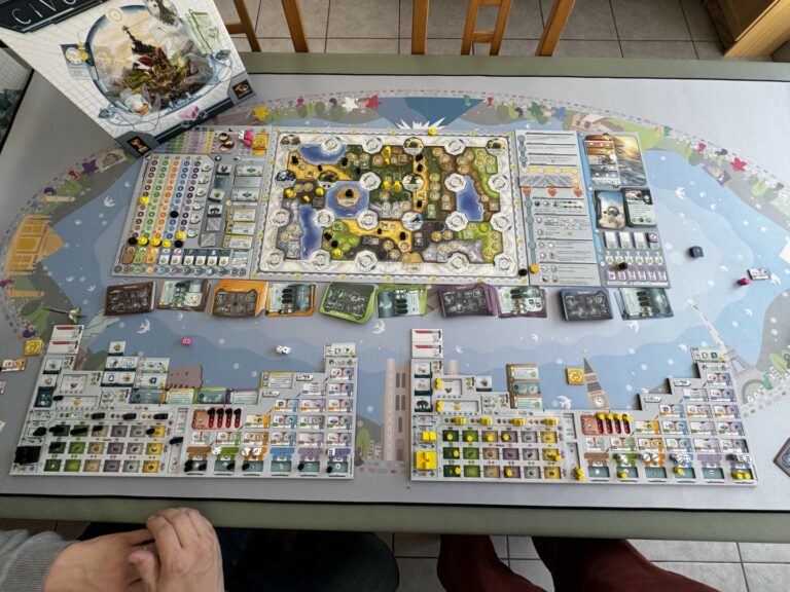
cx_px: 395
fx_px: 320
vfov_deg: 85.7
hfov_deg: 102.1
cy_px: 296
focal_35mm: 14
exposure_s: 1/99
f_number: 2.2
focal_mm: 2.22
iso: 50
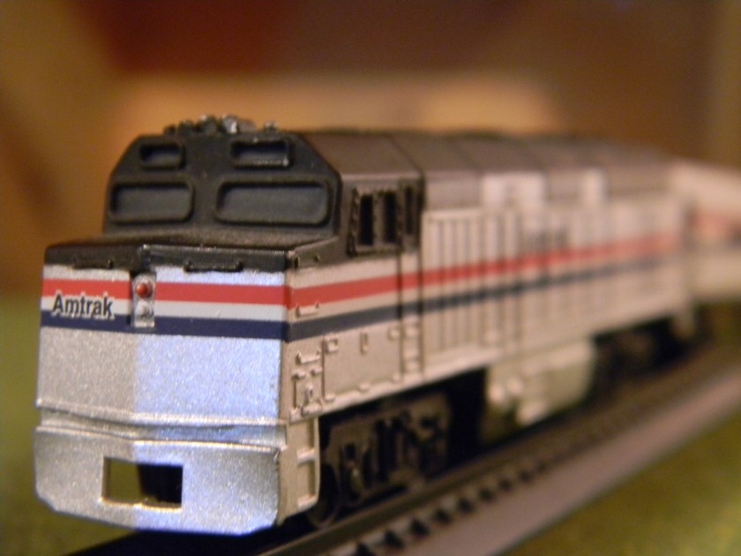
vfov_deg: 21.9
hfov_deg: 29.0
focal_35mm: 67
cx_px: 370
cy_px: 278
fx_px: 1434
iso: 400
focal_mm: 12.2
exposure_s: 1/1.4
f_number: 4.3
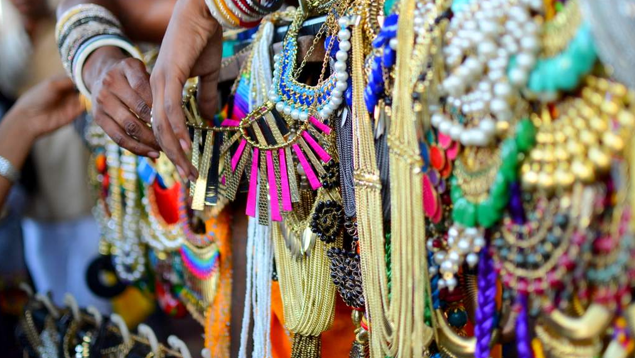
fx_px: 935
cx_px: 319
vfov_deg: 21.6
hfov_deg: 37.5
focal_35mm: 56
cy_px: 147
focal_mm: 35
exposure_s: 1/125
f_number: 1.8
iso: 200
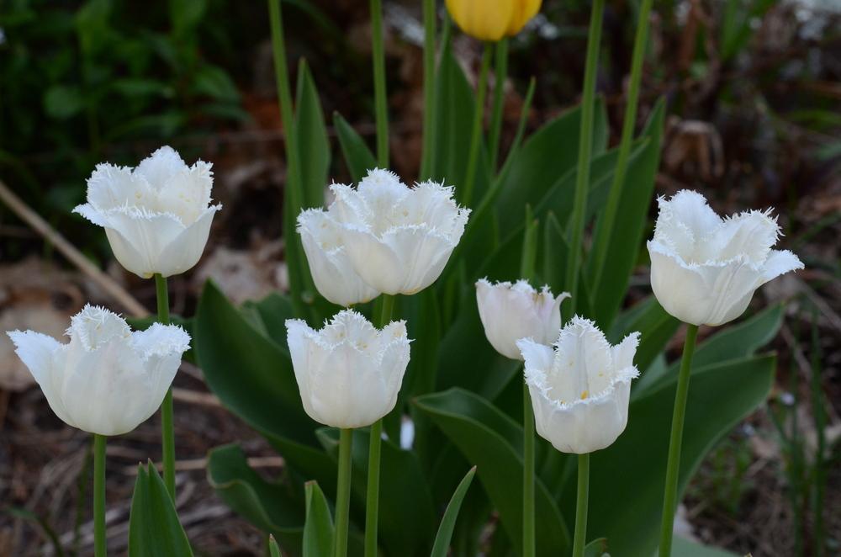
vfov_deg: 6.1
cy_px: 278
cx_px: 420
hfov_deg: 9.2
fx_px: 5245
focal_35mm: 225
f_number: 9
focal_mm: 150
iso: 1000
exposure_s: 1/80
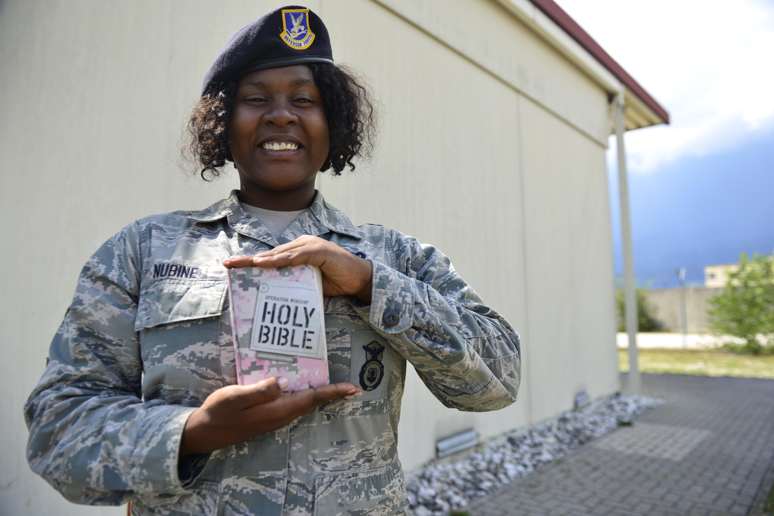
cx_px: 387
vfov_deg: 53.2
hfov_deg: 73.7
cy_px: 258
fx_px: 516
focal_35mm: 24
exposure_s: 1/500
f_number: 3.5
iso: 80
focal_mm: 24
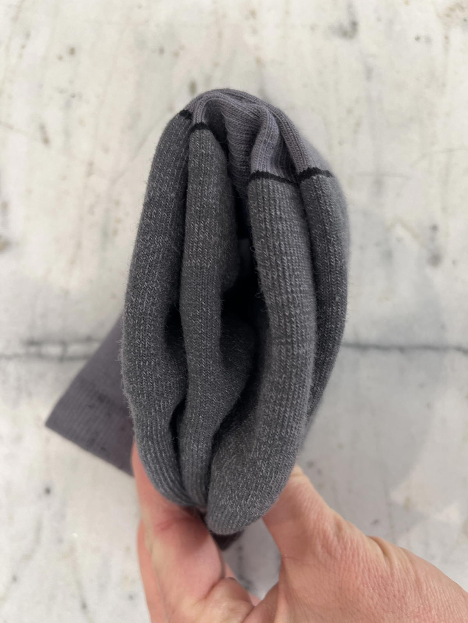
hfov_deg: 53.1
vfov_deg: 67.3
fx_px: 469
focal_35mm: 26
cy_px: 312
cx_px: 234
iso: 80
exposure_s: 1/60
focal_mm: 5.1
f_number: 1.6
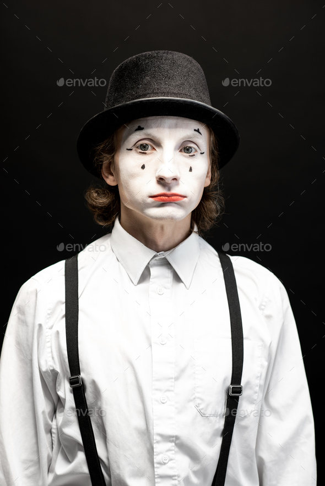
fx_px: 1150
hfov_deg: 16.1
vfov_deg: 23.9
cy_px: 243
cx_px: 162
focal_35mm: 85
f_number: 4
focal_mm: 85
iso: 125
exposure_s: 1/200
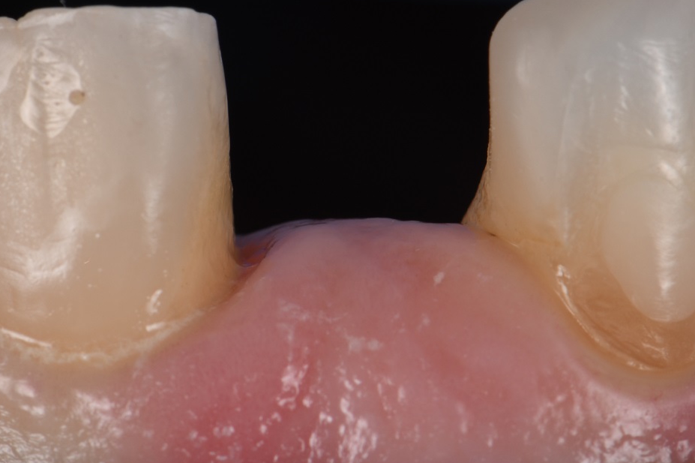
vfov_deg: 6.0
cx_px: 310
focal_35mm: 229
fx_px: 4418
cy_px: 139
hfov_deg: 9.0
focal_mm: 105
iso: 200
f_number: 32
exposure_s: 1/160
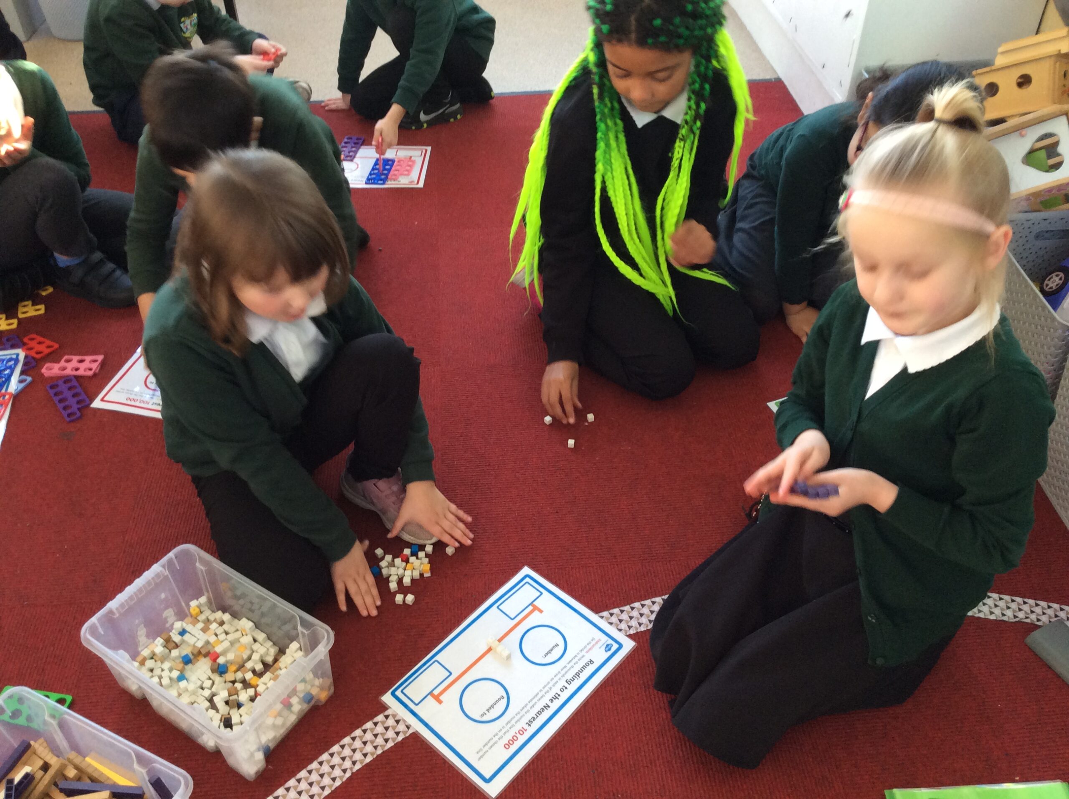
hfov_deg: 56.9
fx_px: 987
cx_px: 534
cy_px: 400
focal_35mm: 32
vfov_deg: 44.1
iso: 64
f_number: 2.4
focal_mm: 3.3
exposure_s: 1/25
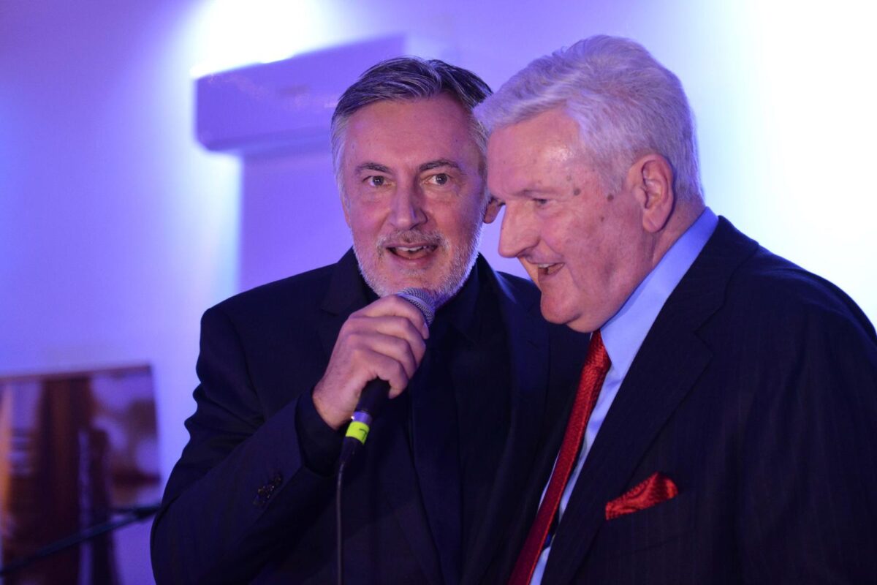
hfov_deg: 28.8
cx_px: 438
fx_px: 1705
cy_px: 292
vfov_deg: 19.5
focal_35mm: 70
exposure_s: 1/100
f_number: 2.8
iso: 2500
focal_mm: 70
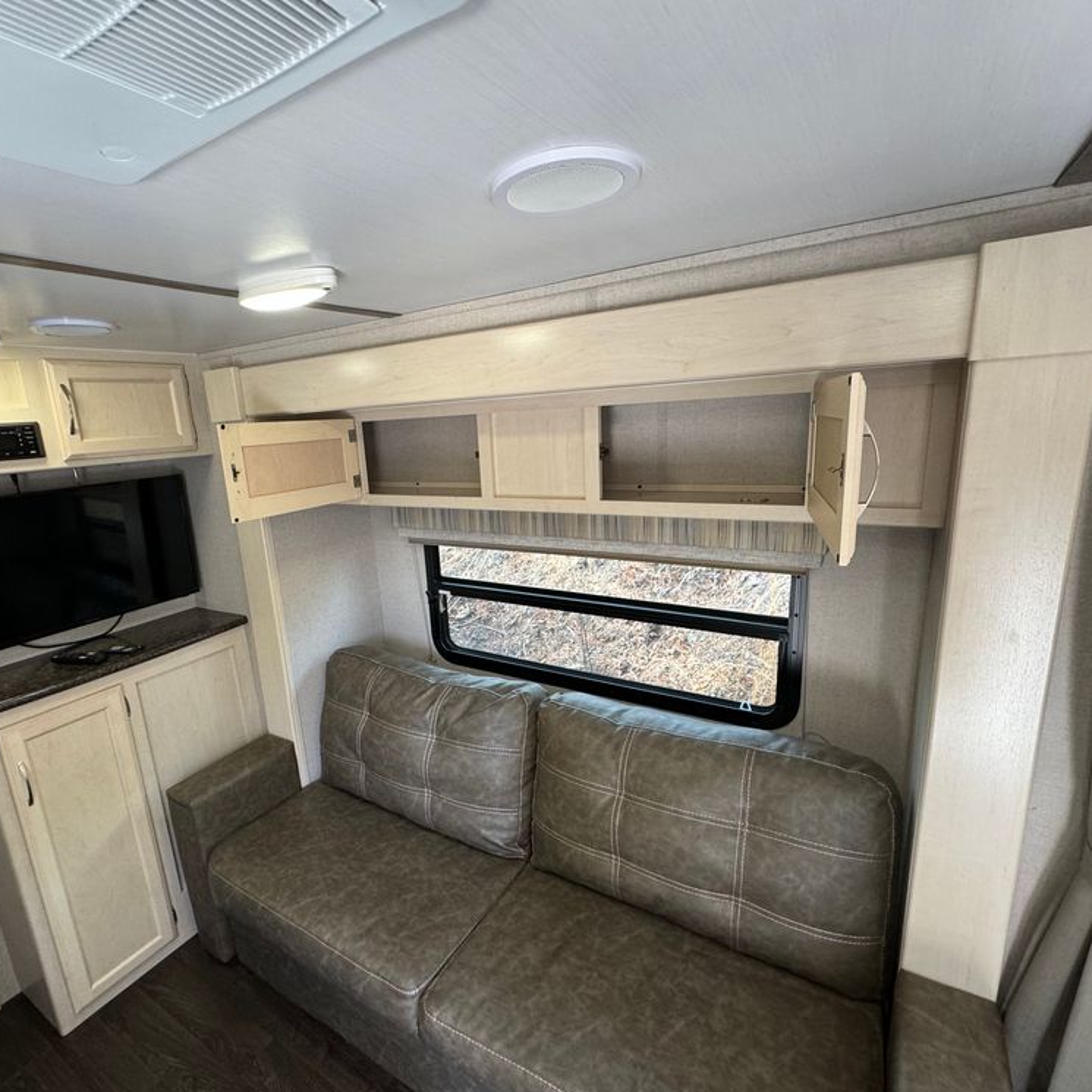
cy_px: 560
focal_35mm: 17
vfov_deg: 84.0
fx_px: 607
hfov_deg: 83.7
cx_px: 494
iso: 200
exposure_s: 1/99
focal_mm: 2.22
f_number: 2.2
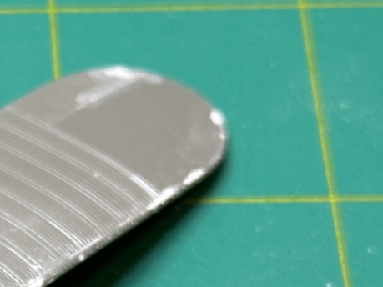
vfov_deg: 7.4
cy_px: 262
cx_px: -235
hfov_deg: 9.5
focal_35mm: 201
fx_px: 2223
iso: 64
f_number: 1.78
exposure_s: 1/60
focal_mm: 6.86
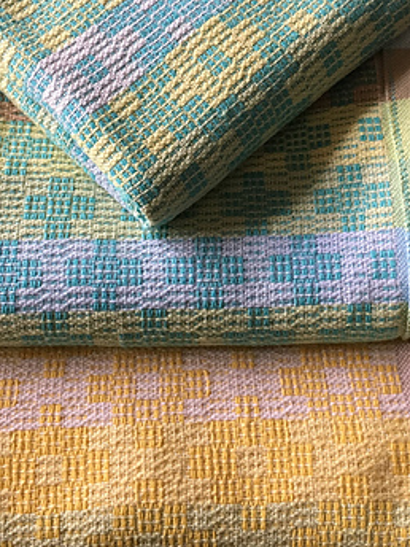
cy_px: 294
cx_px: 199
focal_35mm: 54
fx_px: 853
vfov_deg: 35.5
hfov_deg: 27.0
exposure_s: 1/30
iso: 160
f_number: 2.2
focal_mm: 4.15
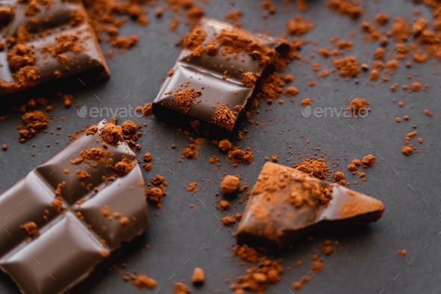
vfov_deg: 13.0
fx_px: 1286
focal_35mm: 105
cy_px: 147
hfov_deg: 19.5
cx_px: 220
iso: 640
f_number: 4
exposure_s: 1/125
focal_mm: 105
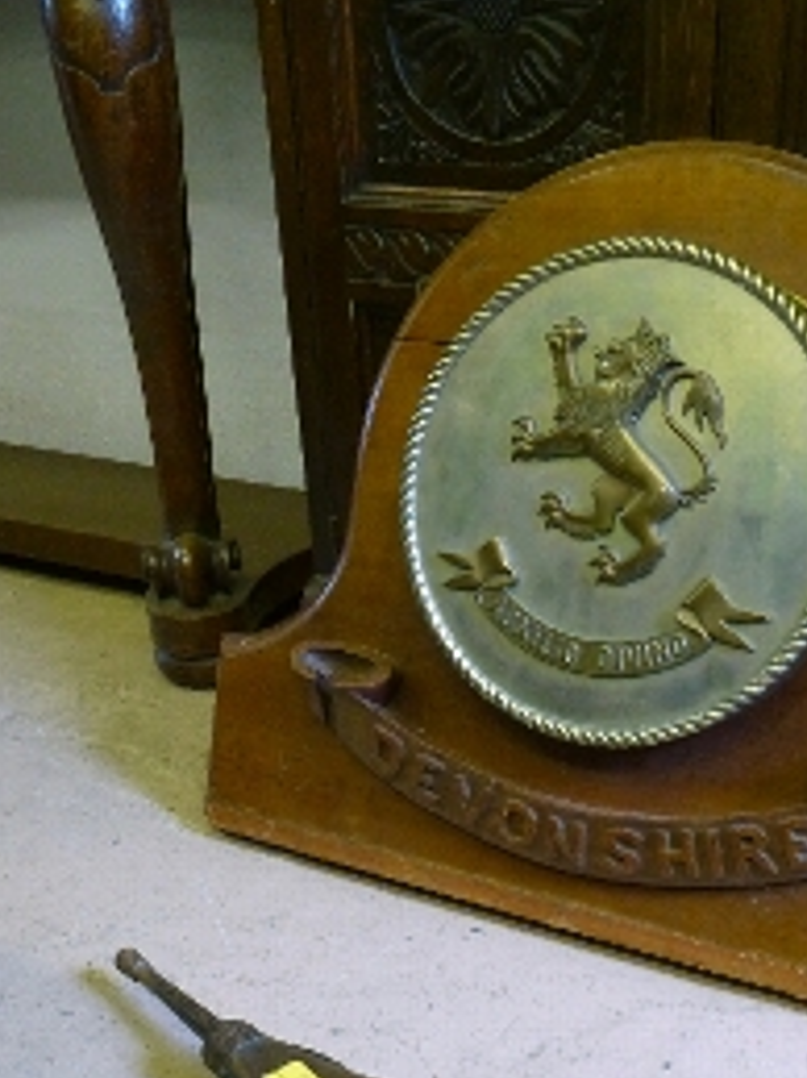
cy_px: 922
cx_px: 499
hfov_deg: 34.2
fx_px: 1307
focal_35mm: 42
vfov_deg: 42.0
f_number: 3.3
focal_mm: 4.3
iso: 400
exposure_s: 1/15
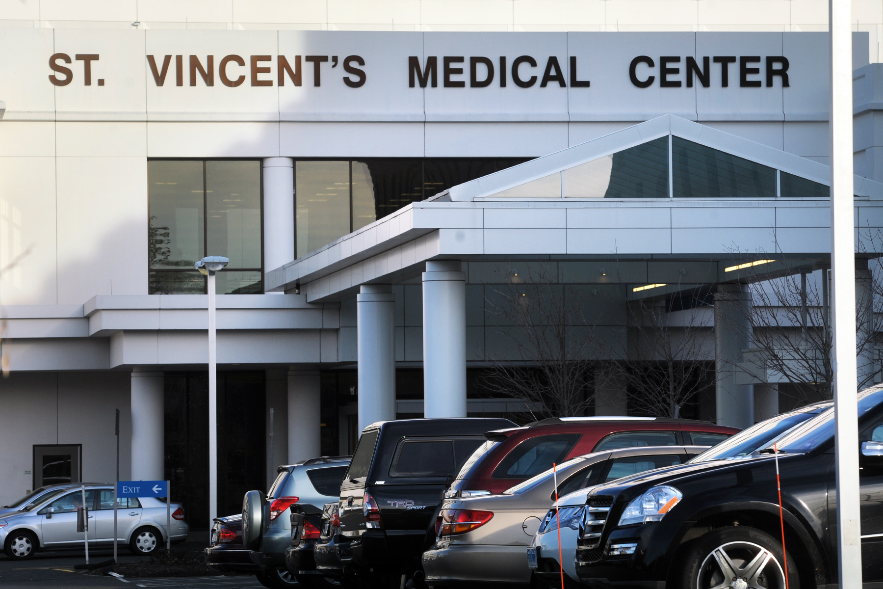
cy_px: 294
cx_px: 442
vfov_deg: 10.2
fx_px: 3311
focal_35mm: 135
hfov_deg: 15.2
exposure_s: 1/400
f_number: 8
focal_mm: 135
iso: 200
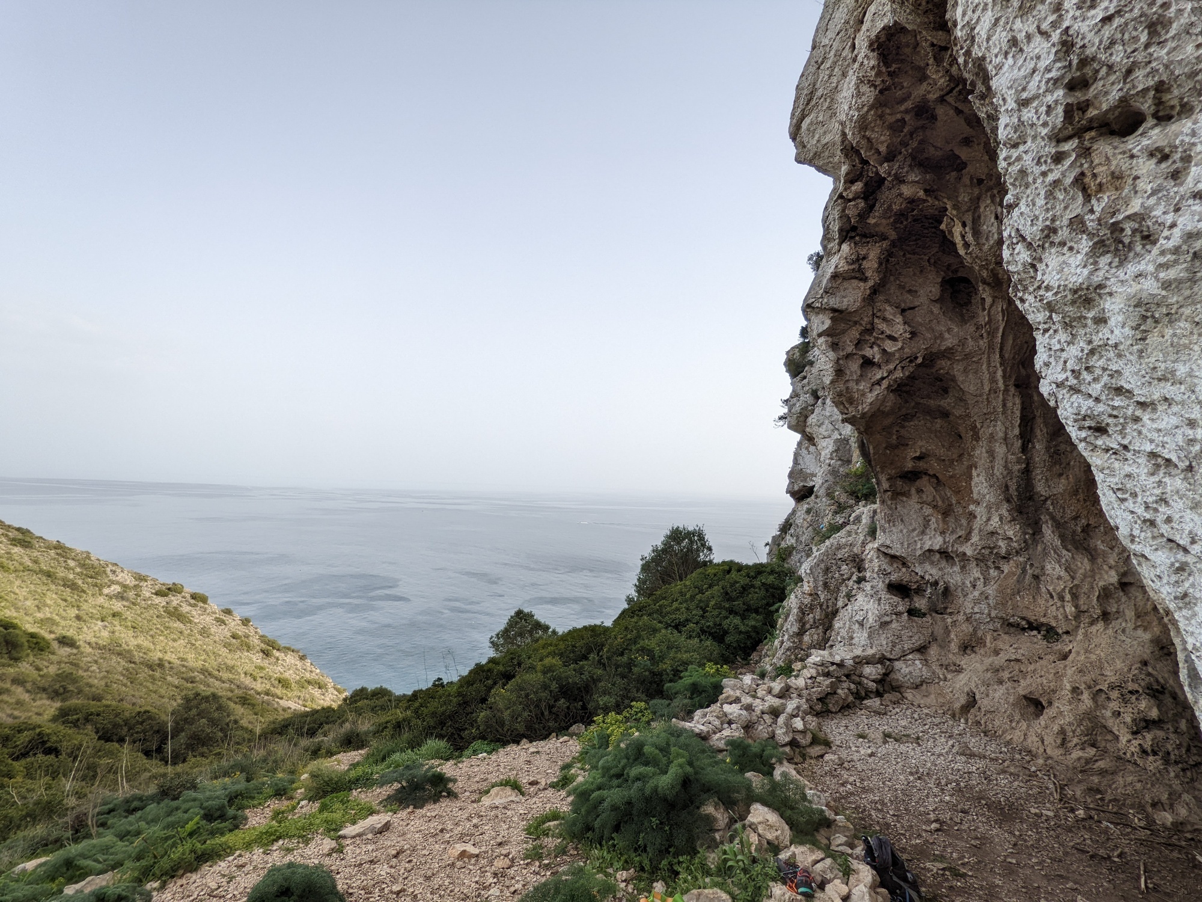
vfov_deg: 78.1
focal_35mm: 16
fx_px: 556
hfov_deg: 94.5
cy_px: 451
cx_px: 601
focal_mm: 2.22
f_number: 2.2
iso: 54
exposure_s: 1/846
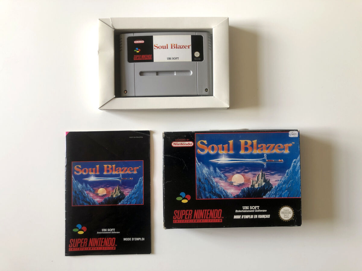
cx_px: 181
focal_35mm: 28
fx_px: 293
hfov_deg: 63.4
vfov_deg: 49.7
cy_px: 136
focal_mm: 3.99
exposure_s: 1/30
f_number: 1.8
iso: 25
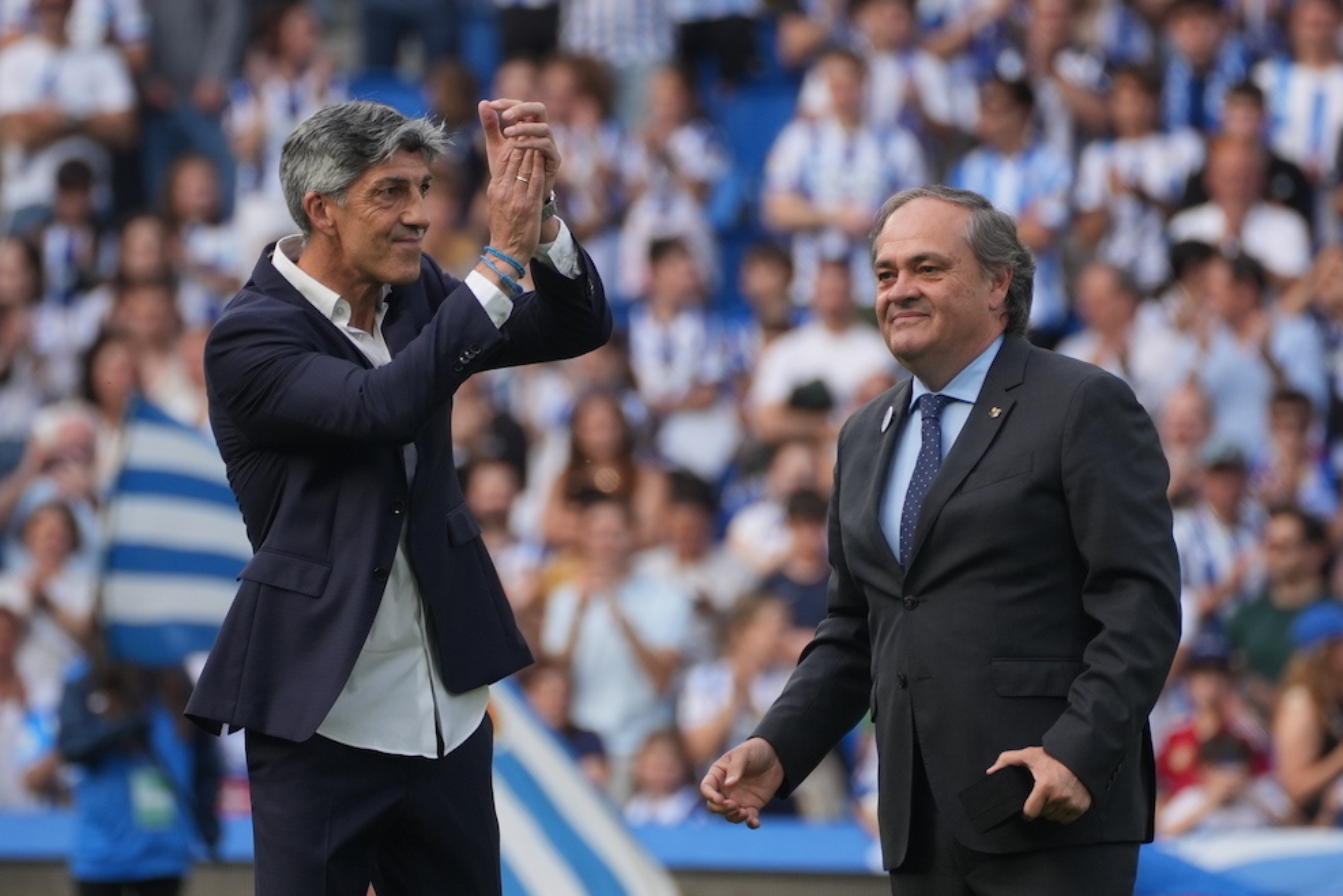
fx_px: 27239
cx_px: 661
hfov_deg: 2.8
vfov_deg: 1.9
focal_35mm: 730
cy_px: 445
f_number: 6.3
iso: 640
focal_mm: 400
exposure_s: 1/1000
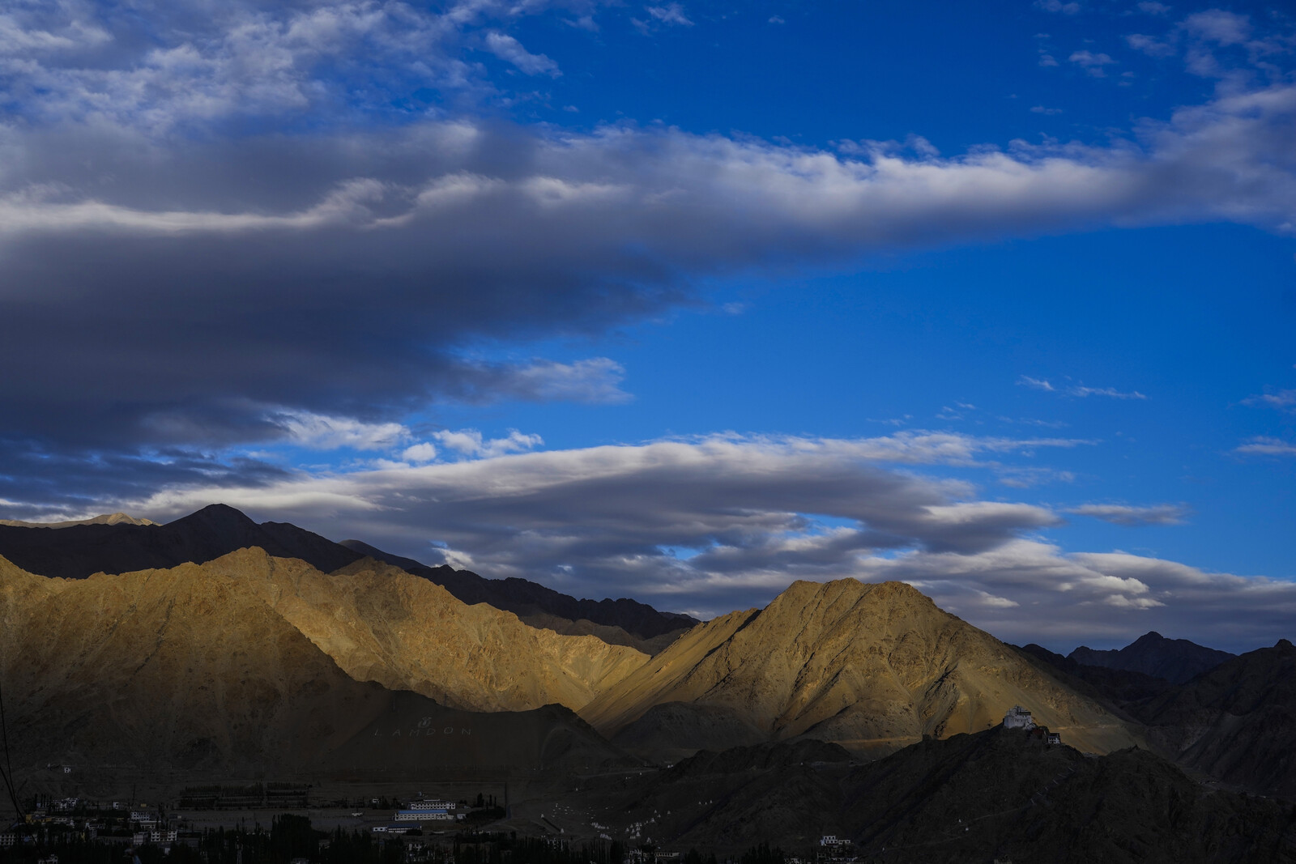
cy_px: 432
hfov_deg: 48.5
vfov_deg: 33.4
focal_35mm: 40
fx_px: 1440
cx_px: 648
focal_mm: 40
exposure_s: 1/2000
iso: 320
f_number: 5
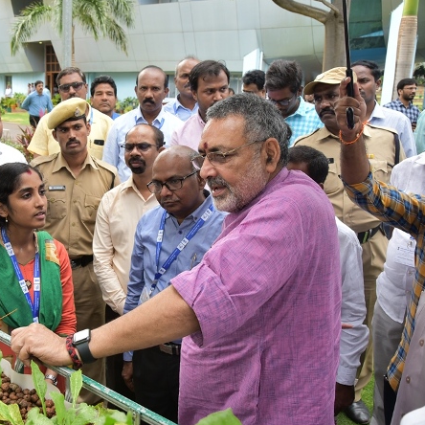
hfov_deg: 40.8
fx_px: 556
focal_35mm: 40
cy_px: 213
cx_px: 113
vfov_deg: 41.9
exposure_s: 1/125
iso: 640
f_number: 8
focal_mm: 31
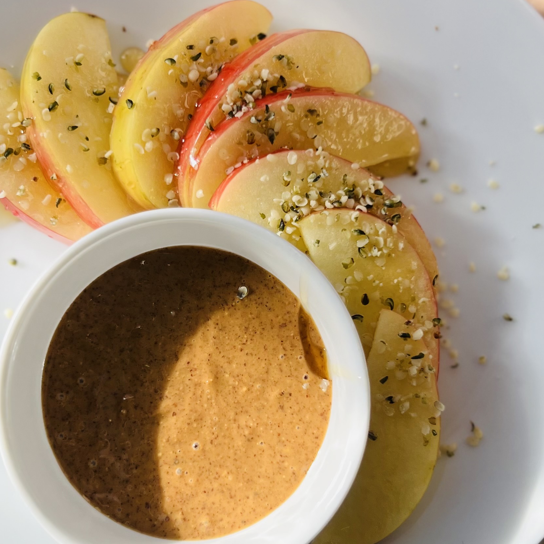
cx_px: 249
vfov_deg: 30.6
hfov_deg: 30.5
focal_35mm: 56
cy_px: 281
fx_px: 996
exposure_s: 1/949
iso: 50
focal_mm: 5.7
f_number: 1.5
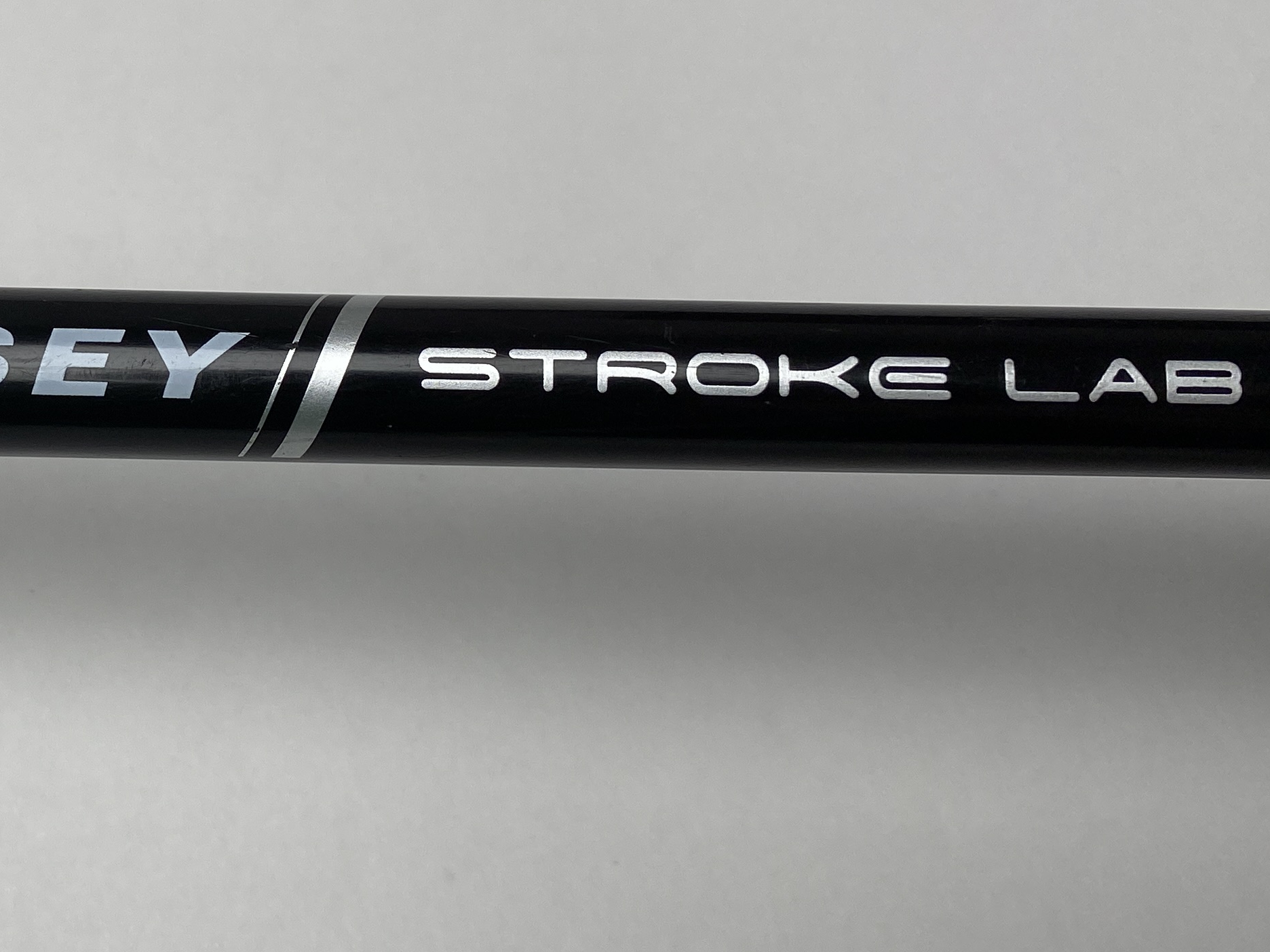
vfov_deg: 26.1
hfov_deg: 32.5
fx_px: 2055
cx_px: 104
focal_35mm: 56
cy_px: 395
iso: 32
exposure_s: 1/417
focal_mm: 4.25
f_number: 1.8
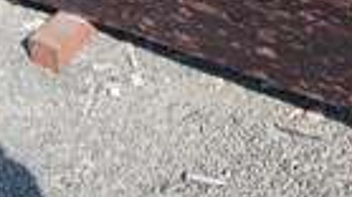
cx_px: 81
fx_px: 672
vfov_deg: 15.6
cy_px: -81
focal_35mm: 72
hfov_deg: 28.9
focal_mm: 6.4
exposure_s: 1/912
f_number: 1.8
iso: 12
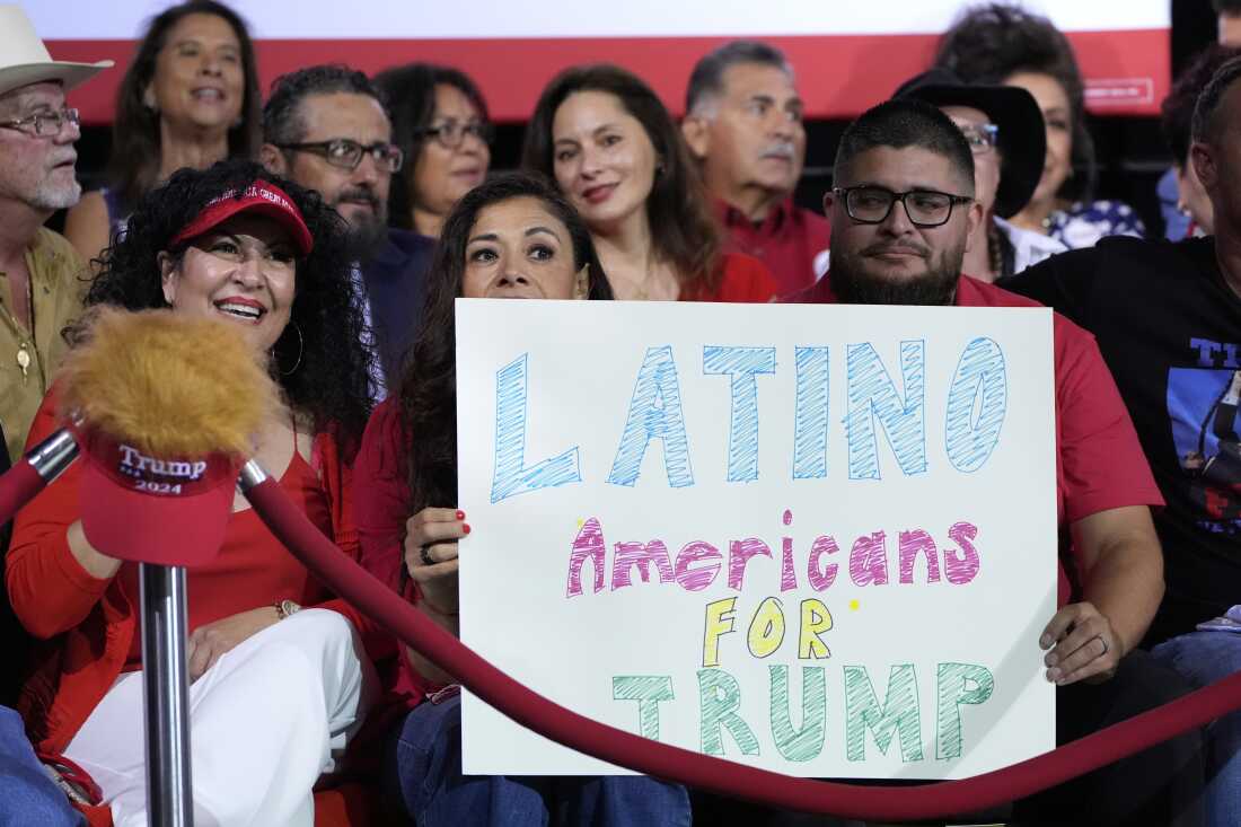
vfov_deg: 7.2
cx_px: 620
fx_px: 6617
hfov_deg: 10.7
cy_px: 414
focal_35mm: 192
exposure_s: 1/500
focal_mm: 192
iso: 5000
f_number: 5.6
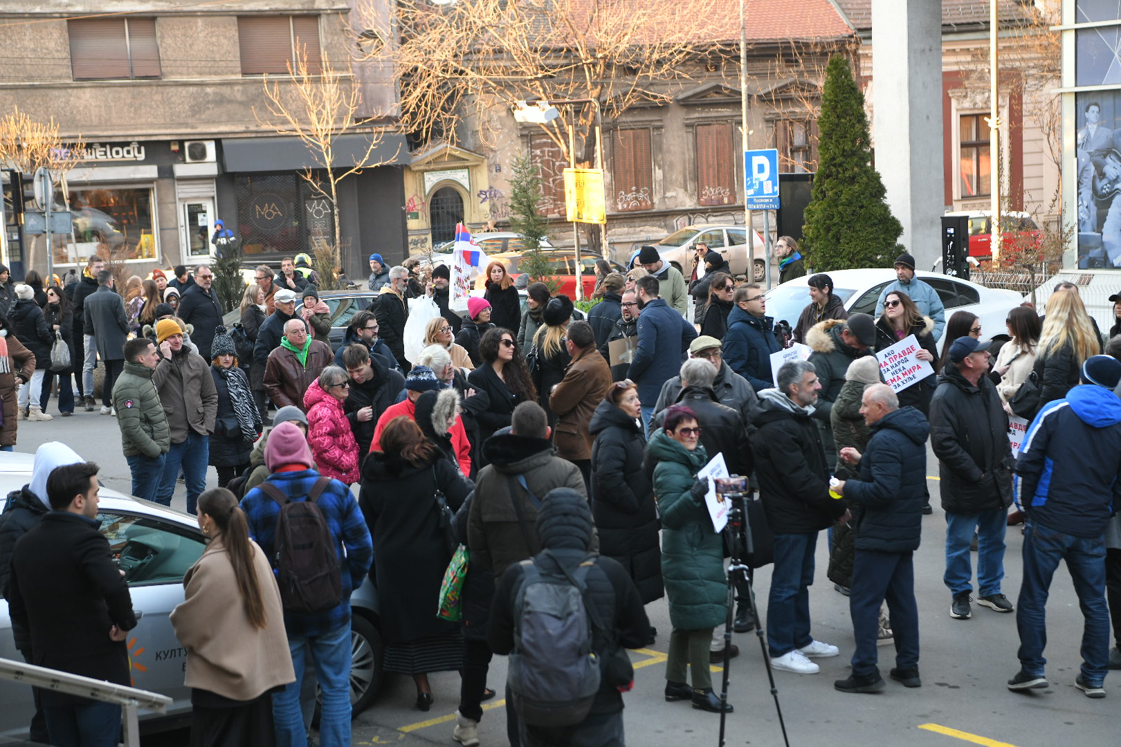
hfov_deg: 28.8
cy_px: 374
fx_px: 2180
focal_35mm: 70
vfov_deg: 19.5
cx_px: 560
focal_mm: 70
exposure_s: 1/200
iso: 1000
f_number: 4
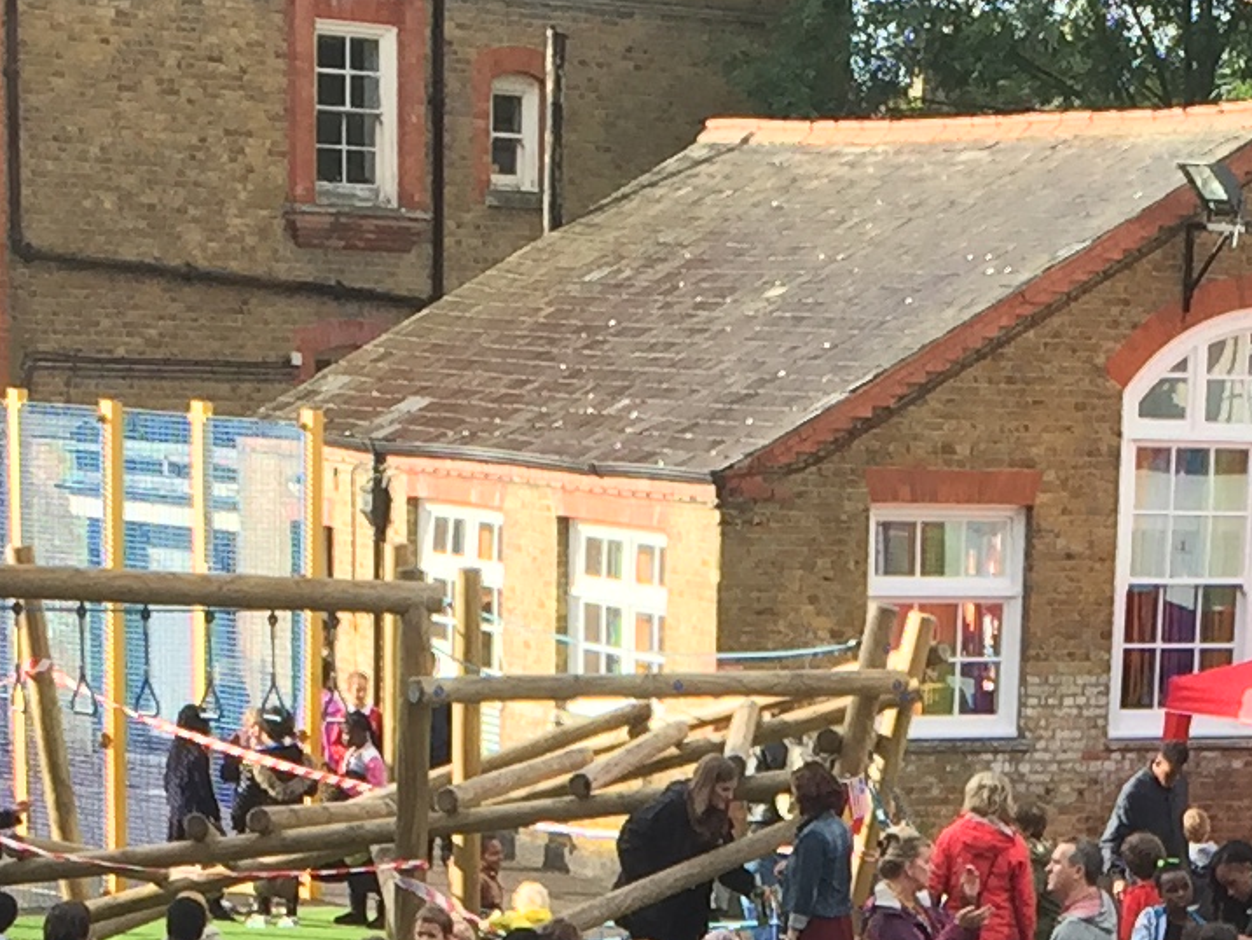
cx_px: 908
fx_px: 4775
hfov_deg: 14.9
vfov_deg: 10.4
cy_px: 1871
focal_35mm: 132
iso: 32
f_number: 2.2
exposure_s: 1/444
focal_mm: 4.15
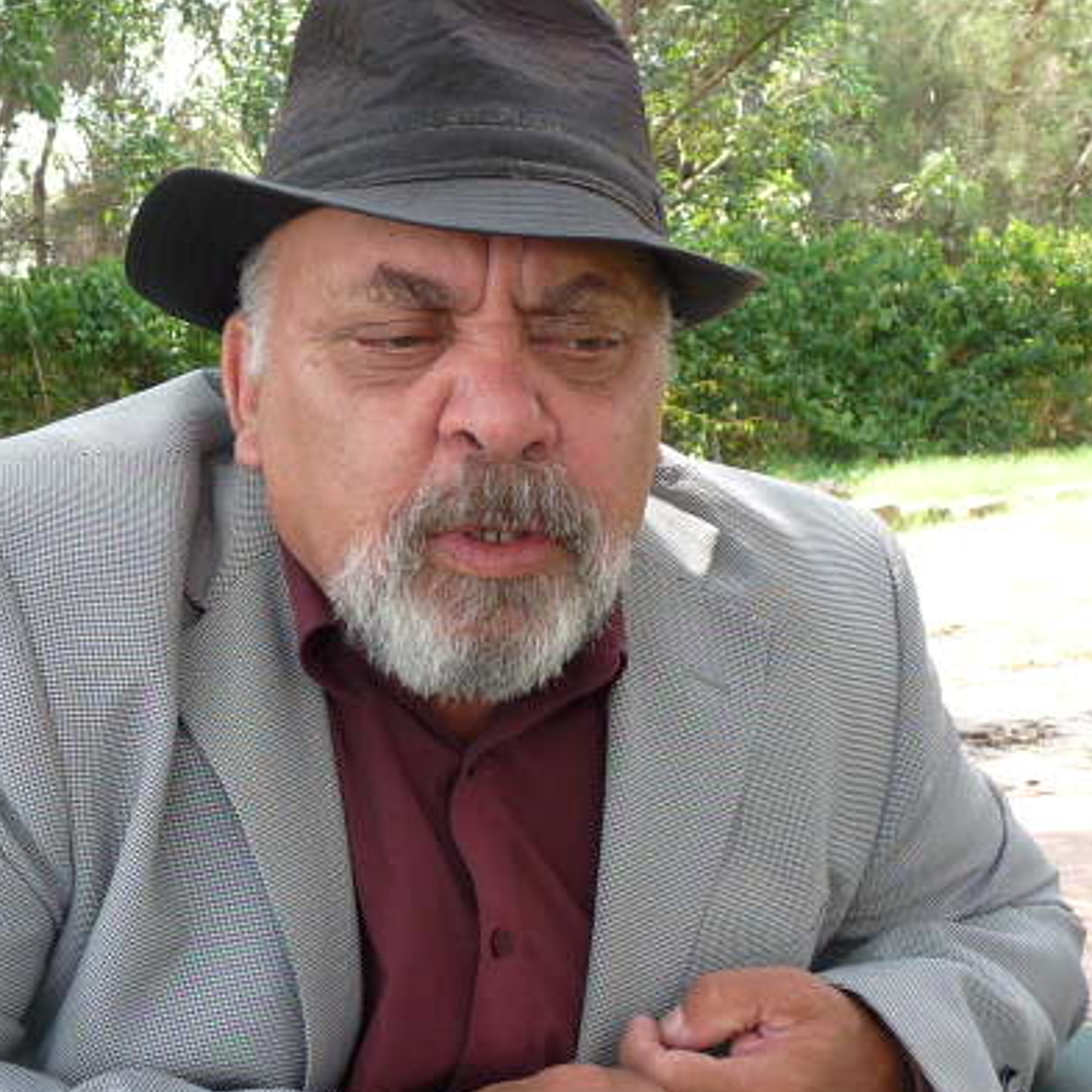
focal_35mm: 72
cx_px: 389
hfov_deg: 23.9
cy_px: 553
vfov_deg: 24.0
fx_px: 2570
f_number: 2.8
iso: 100
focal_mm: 5
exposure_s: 1/125
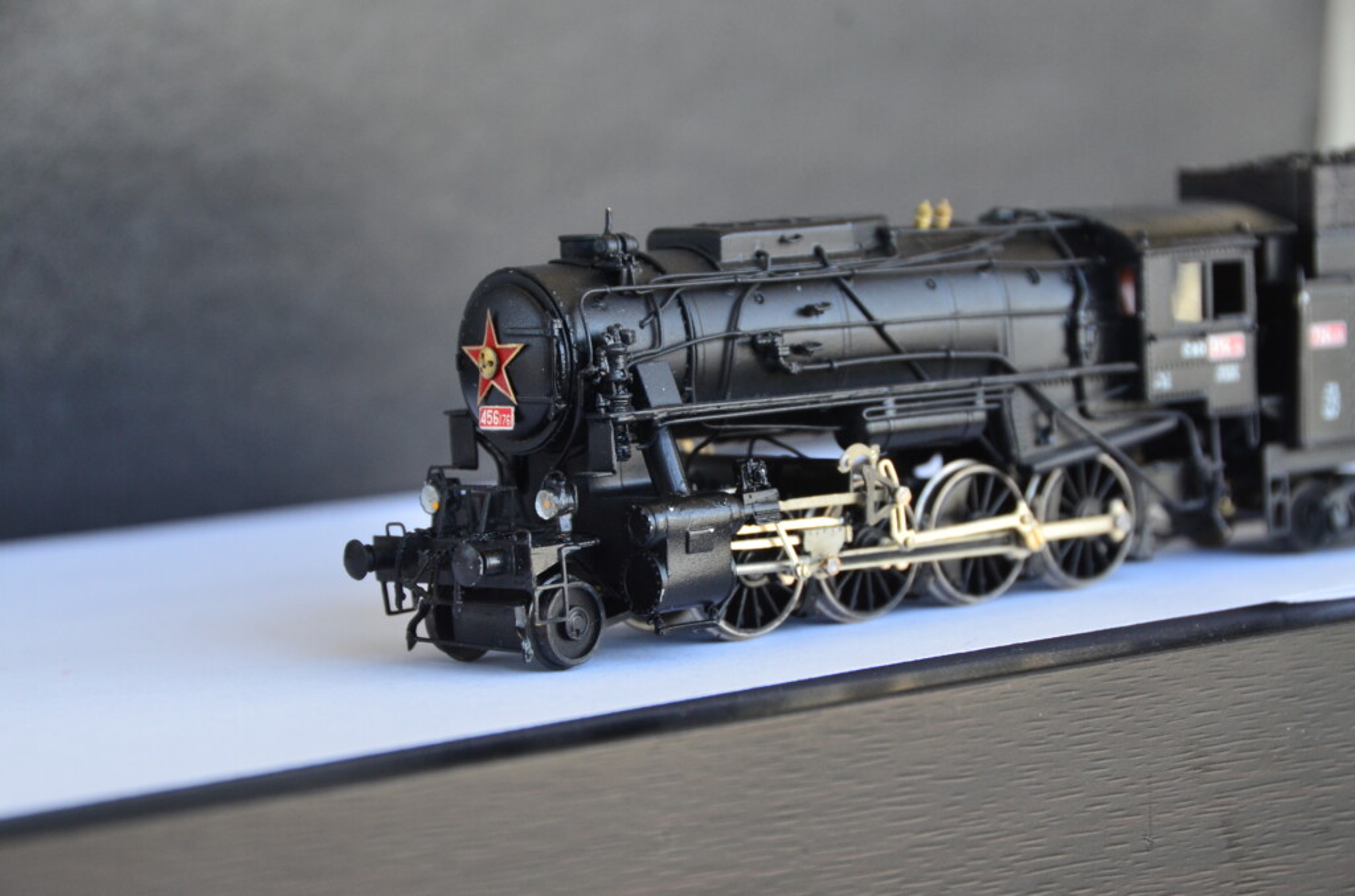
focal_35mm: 135
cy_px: 448
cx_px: 678
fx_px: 5070
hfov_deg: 15.2
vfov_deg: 10.1
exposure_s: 1/80
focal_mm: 90
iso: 800
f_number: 8
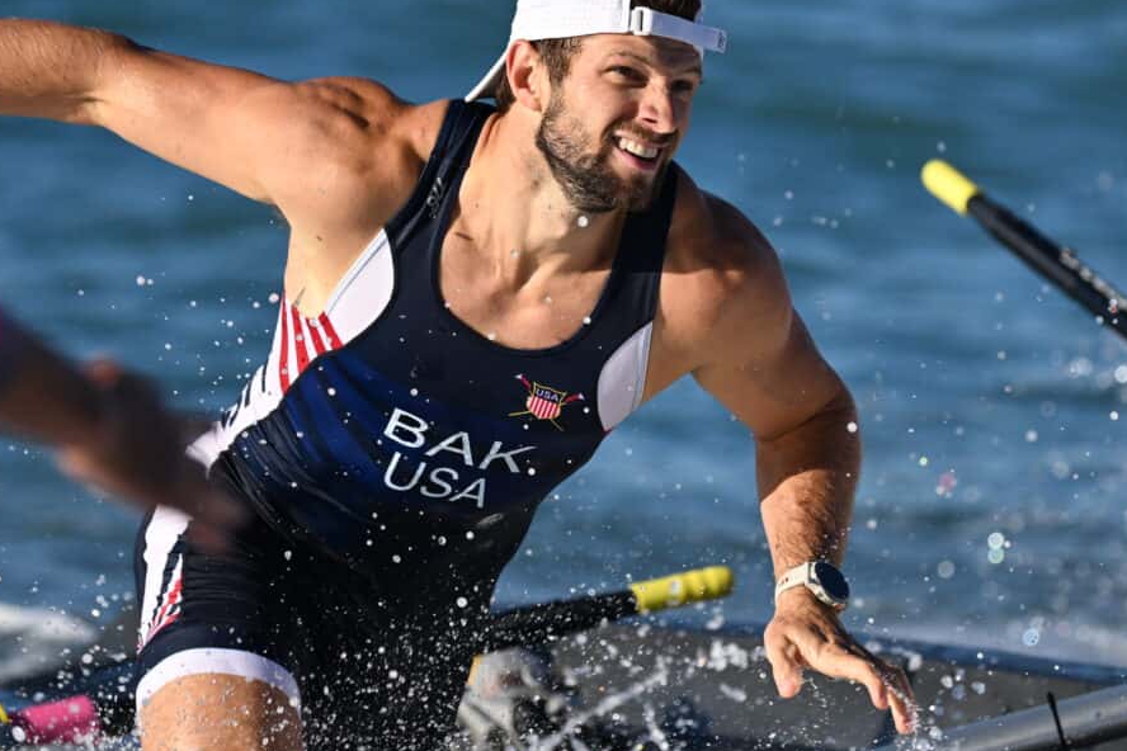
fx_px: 9422
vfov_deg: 4.6
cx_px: 690
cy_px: 406
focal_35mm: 301
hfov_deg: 6.8
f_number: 2.8
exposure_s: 1/2000
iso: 90
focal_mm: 135
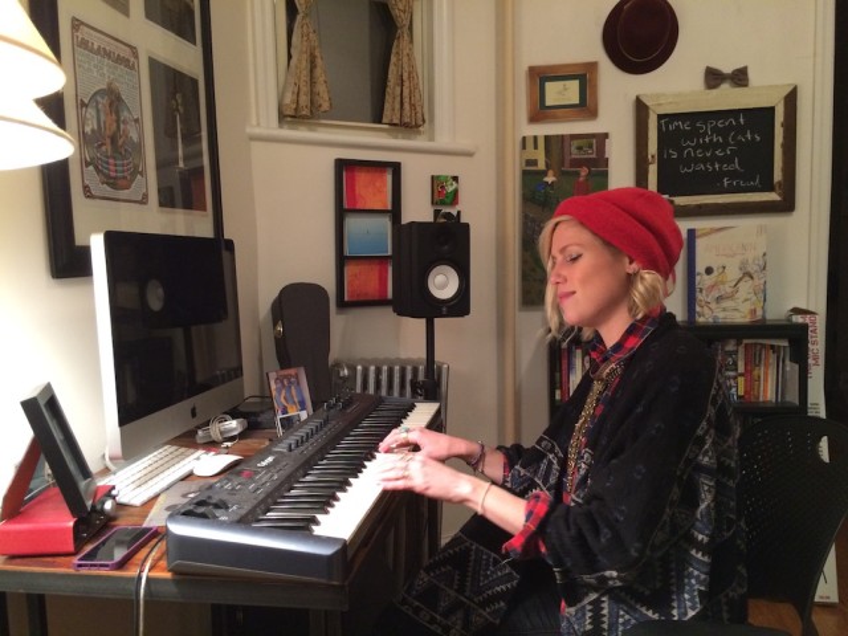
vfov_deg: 48.2
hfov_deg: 61.7
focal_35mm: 29
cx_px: 424
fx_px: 710
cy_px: 318
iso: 250
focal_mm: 4.15
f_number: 2.2
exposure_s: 1/24
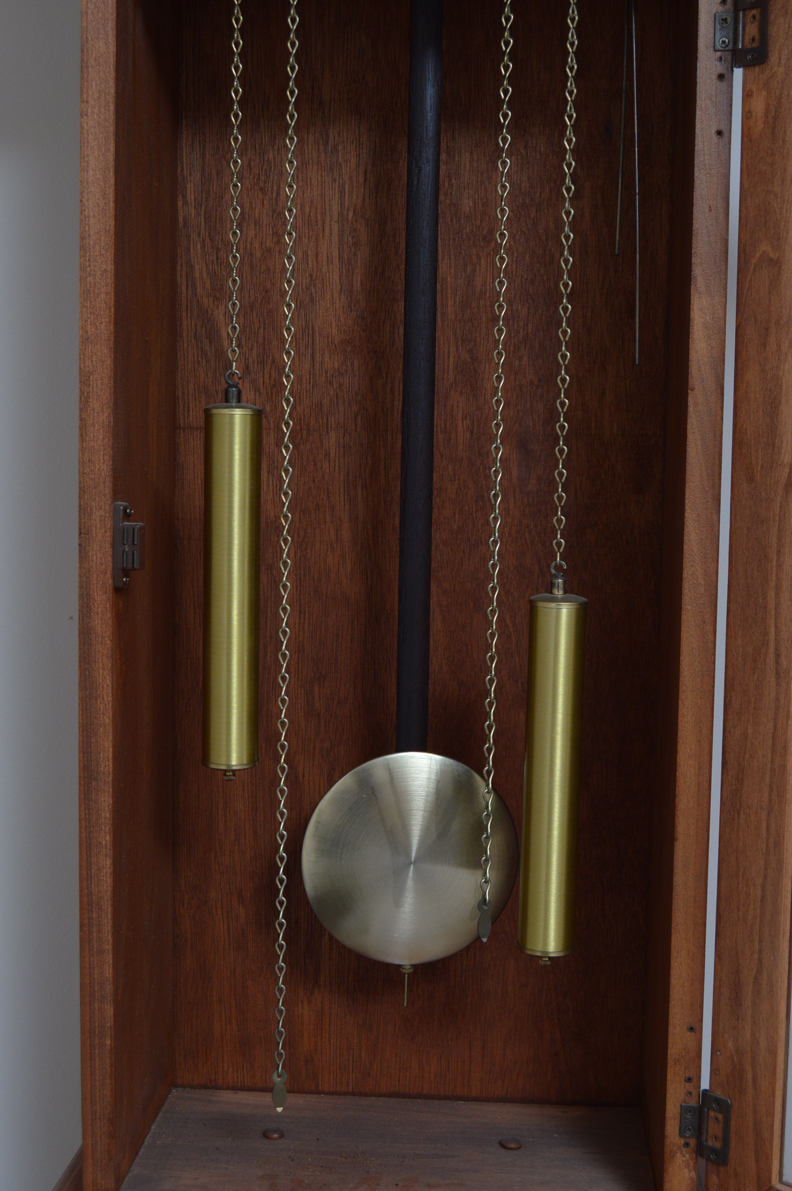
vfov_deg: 38.9
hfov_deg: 26.4
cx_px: 396
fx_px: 1686
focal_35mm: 51
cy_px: 596
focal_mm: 34
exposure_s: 1/80
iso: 400
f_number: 6.3
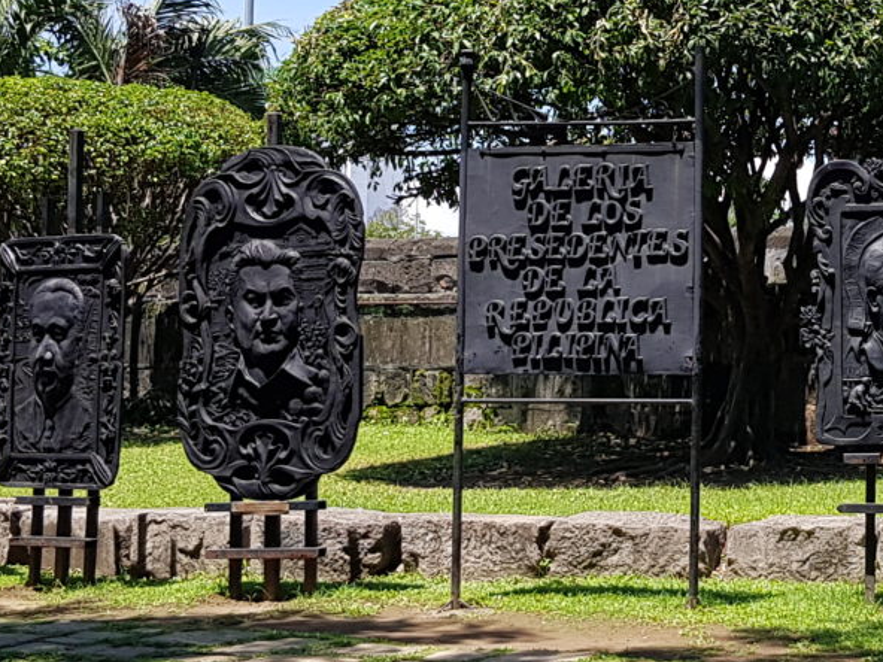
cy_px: 161
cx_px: 893
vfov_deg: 16.3
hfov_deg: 21.0
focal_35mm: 90
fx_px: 2296
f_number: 1.7
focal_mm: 4.2
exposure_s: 1/1356
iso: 40
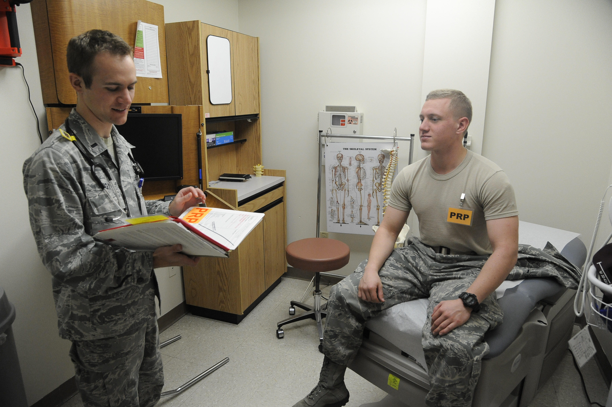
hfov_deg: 73.8
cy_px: 204
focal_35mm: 24
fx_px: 408
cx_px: 306
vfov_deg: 53.1
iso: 3200
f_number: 6.3
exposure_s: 1/160
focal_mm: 24
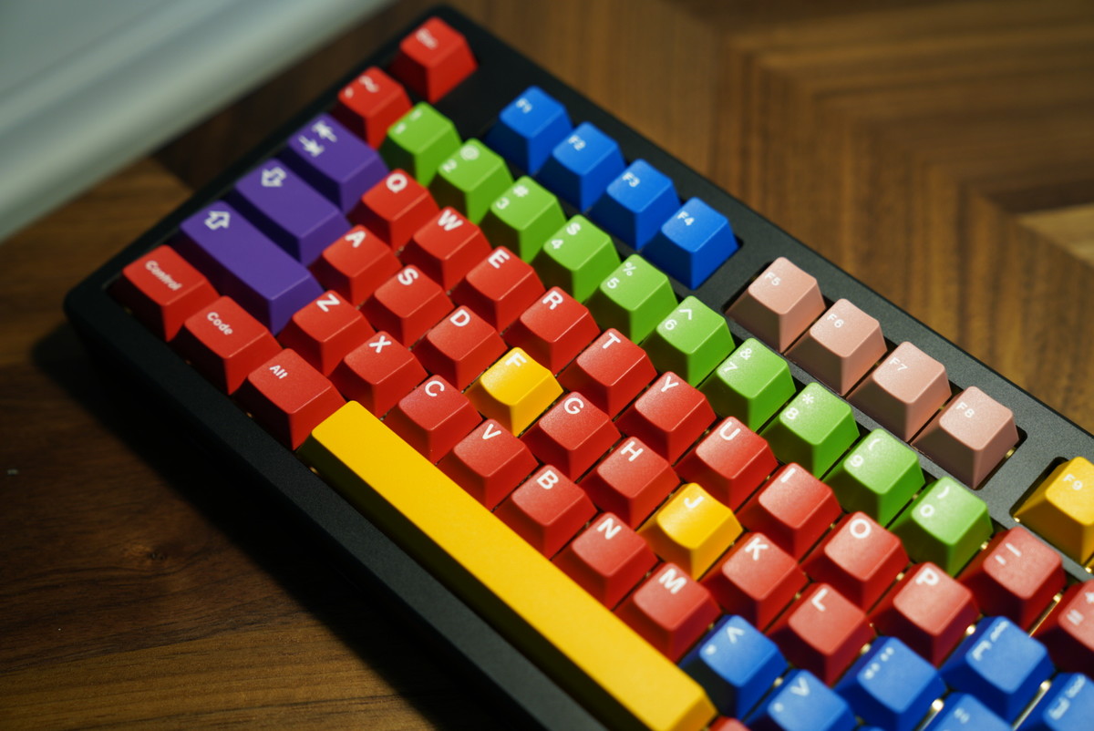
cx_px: 547
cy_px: 366
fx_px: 1642
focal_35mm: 54
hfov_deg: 36.8
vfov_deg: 25.1
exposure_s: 1/80
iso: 250
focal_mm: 54
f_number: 3.2
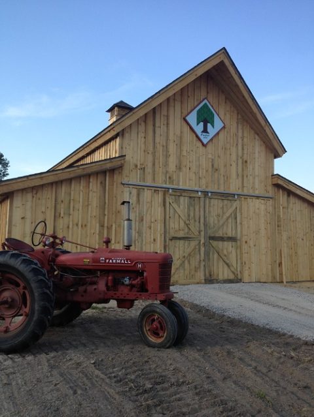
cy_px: 208
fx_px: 423
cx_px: 157
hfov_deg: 40.7
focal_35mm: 35
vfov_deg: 52.6
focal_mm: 4.28
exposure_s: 1/569
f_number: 2.4
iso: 50
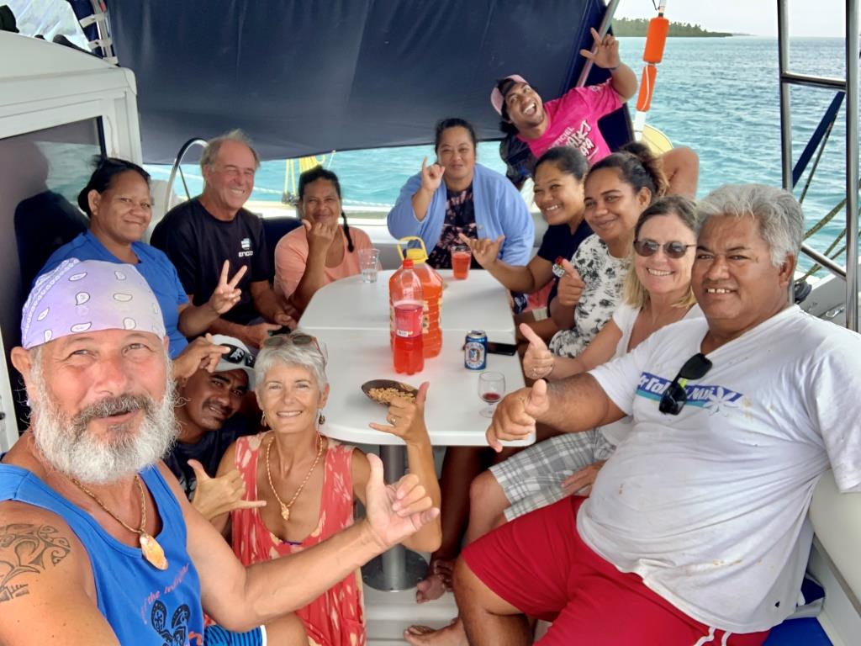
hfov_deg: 56.8
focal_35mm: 32
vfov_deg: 44.2
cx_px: 430
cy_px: 323
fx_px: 796
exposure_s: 1/178
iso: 16
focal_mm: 2.87
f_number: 2.2
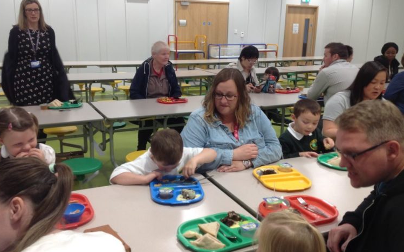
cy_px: 120
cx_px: 200
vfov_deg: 33.6
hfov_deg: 51.5
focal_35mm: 38
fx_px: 418
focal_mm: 4.28
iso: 64
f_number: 2.4
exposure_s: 1/25
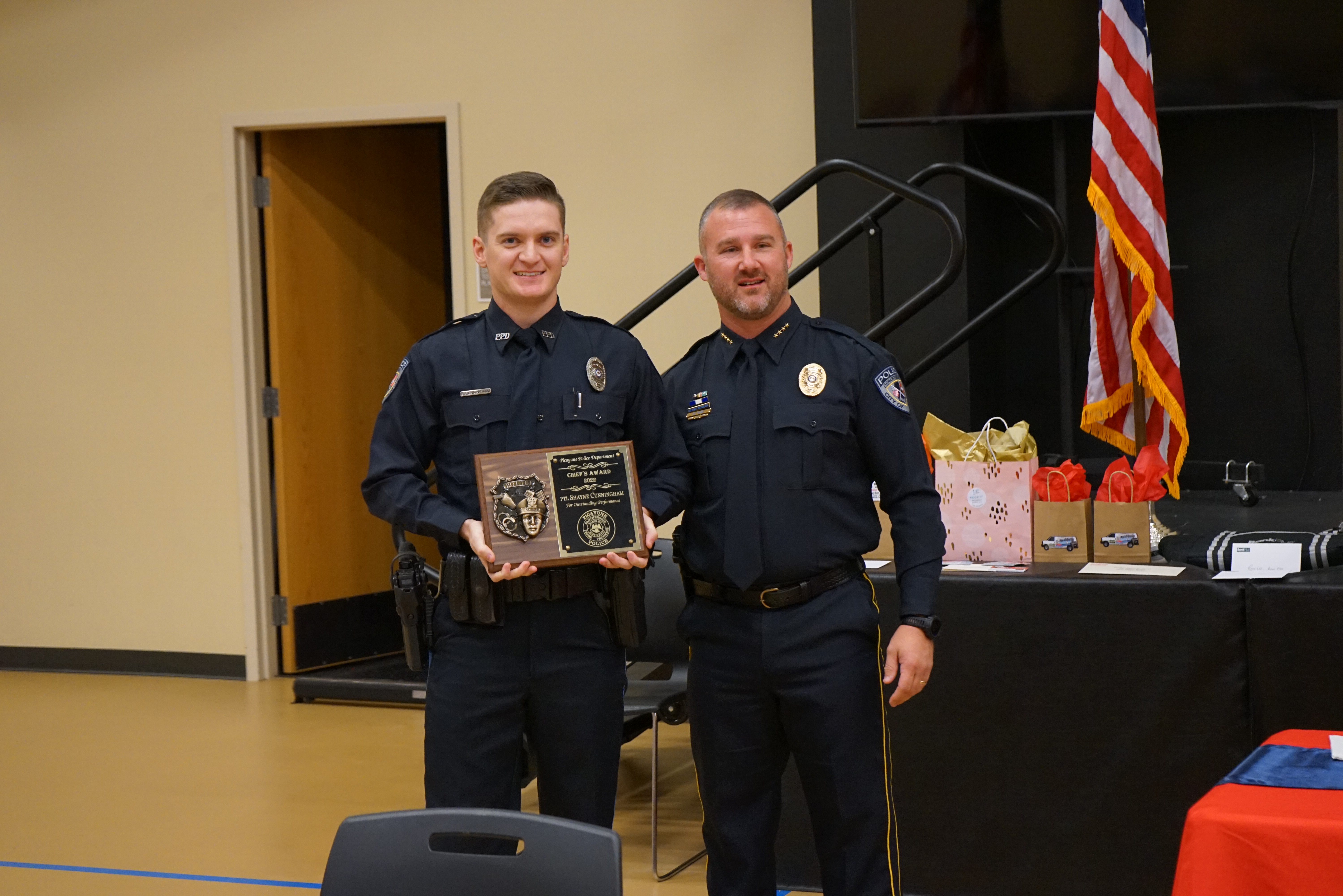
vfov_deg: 19.5
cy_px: 448
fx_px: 2611
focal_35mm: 70
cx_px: 672
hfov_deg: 28.8
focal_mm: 70
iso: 3200
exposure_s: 1/160
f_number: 5.6
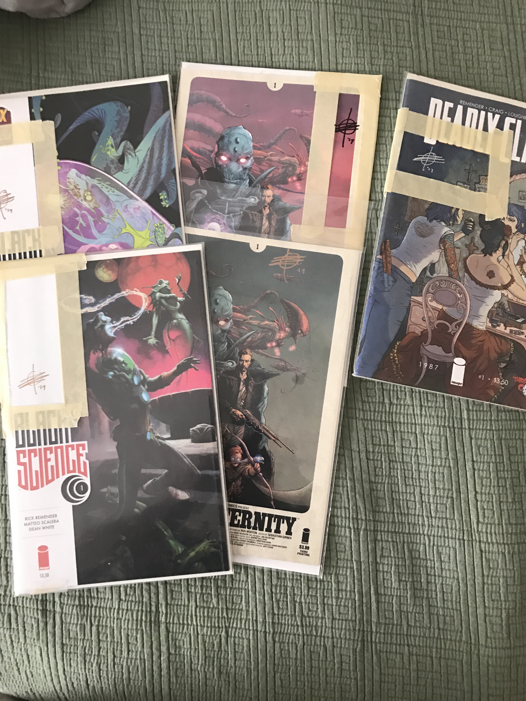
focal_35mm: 28
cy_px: 350
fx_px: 567
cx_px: 263
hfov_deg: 49.7
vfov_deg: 63.4
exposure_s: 1/15
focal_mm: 3.99
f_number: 1.8
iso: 50
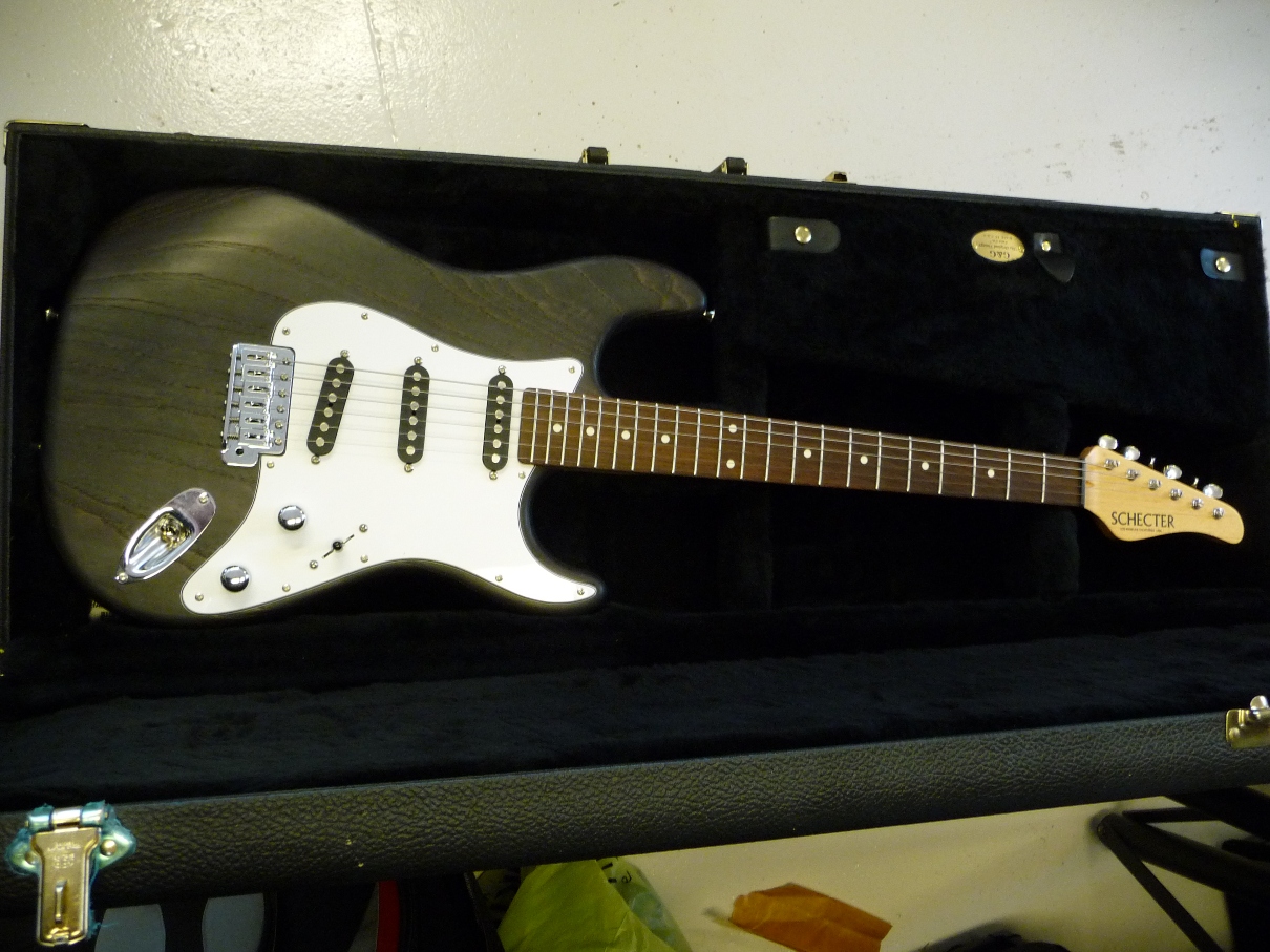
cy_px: 476
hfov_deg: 63.5
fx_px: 1027
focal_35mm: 28
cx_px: 635
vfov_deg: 49.7
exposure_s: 1/30
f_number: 3.3
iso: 250
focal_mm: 4.7
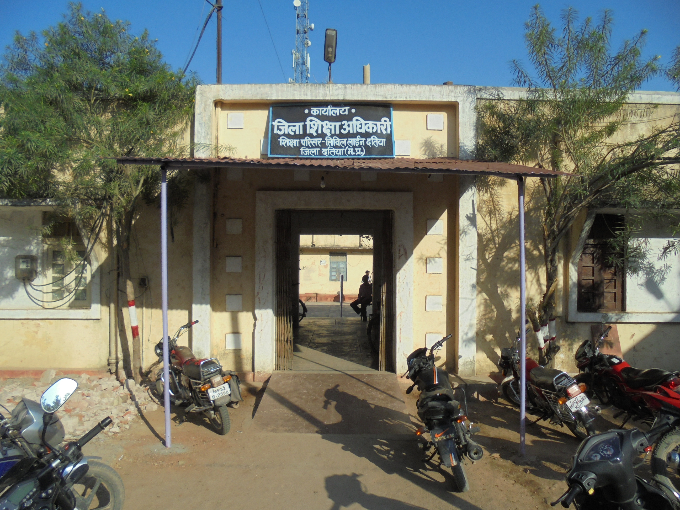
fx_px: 511
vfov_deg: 53.1
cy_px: 255
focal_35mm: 26
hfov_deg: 67.3
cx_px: 340
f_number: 3.5
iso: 100
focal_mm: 4.6
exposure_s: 1/1000
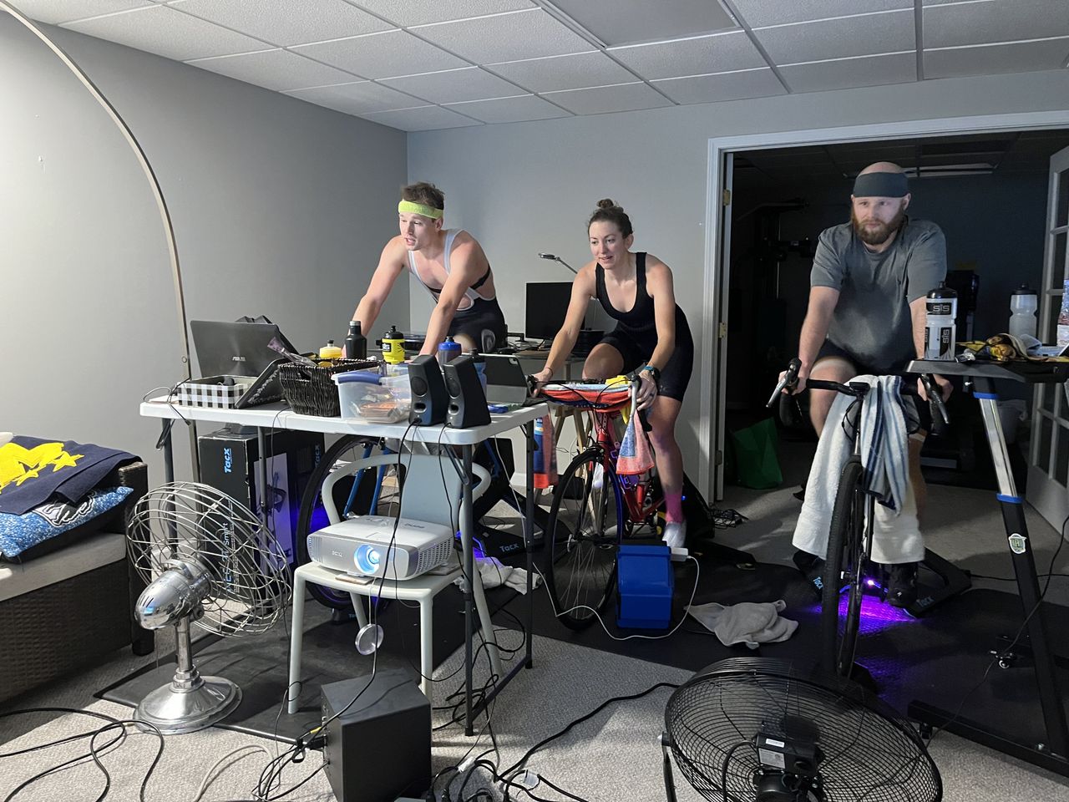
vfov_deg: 53.1
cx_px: 534
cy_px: 401
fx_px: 803
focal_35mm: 26
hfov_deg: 67.3
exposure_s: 1/30
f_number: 1.6
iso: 640
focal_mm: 5.1
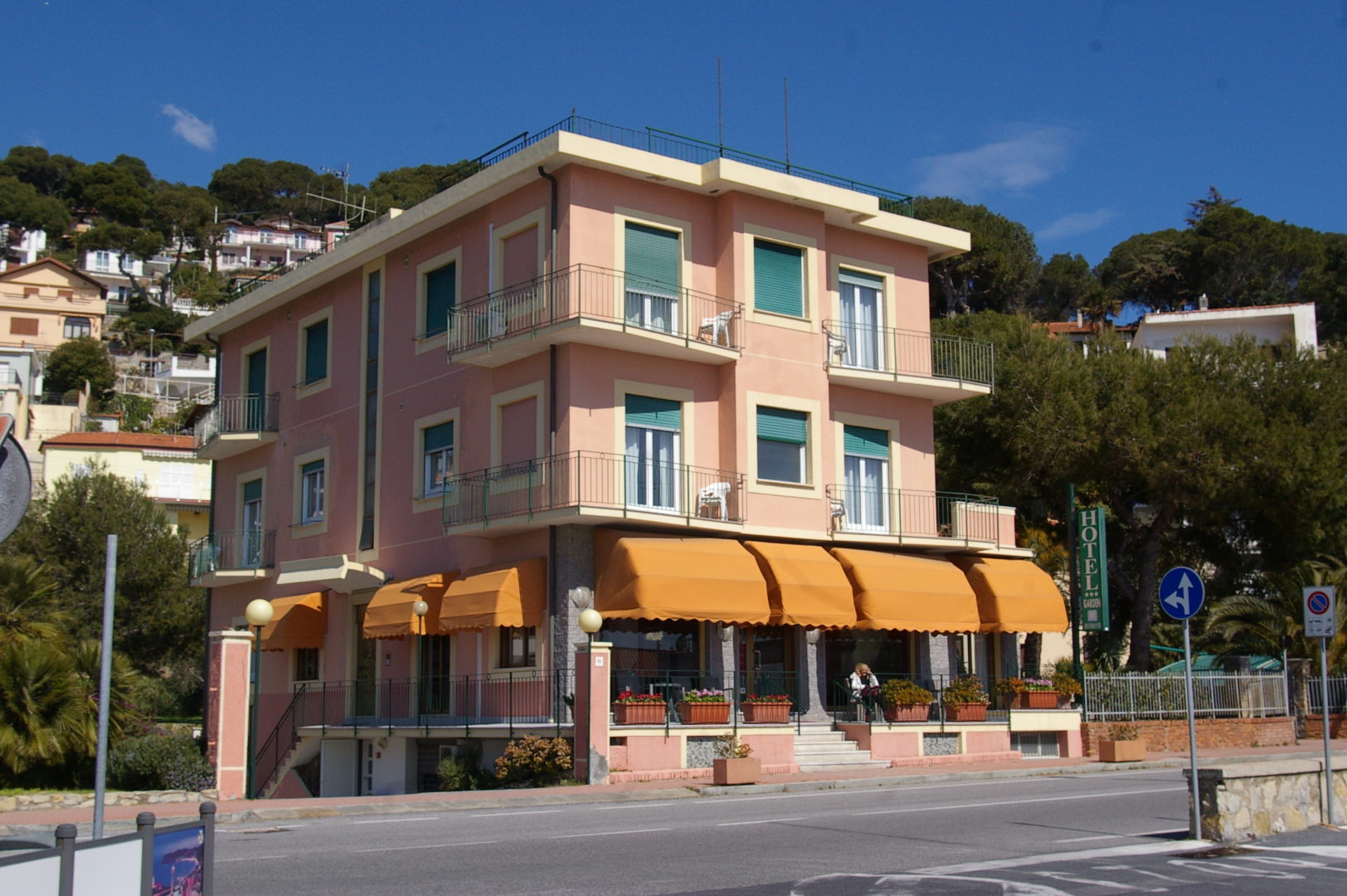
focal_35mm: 42
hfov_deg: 46.4
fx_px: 1570
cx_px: 674
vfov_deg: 31.8
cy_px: 448
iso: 400
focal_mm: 28
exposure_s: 1/750
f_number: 9.5
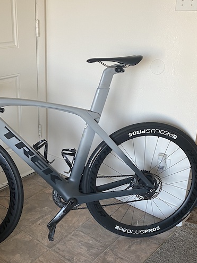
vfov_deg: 44.8
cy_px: 143
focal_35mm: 42
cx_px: 53
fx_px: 319
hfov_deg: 33.7
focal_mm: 4.25
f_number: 1.8
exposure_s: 1/60
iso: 100
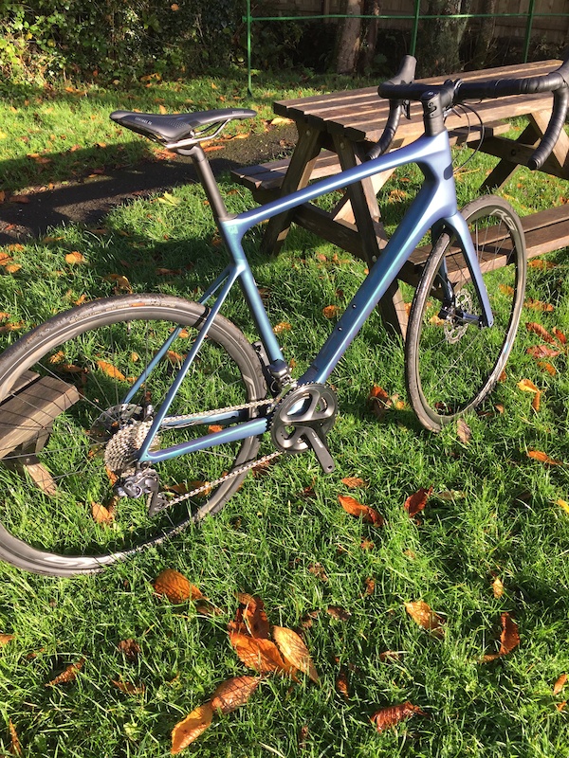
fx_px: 636
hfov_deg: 48.2
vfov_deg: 61.7
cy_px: 379
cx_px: 284
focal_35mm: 29
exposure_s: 1/384
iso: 32
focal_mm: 4.15
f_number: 2.2
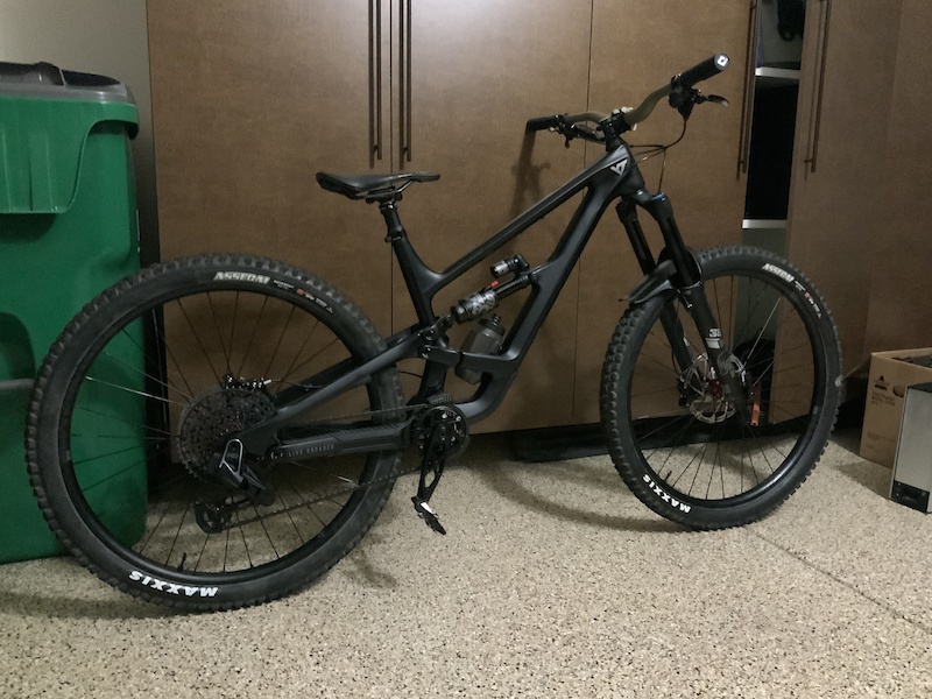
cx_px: 466
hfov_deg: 61.7
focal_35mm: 29
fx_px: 781
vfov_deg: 48.2
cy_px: 350
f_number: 1.8
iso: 500
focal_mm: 3
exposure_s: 1/20
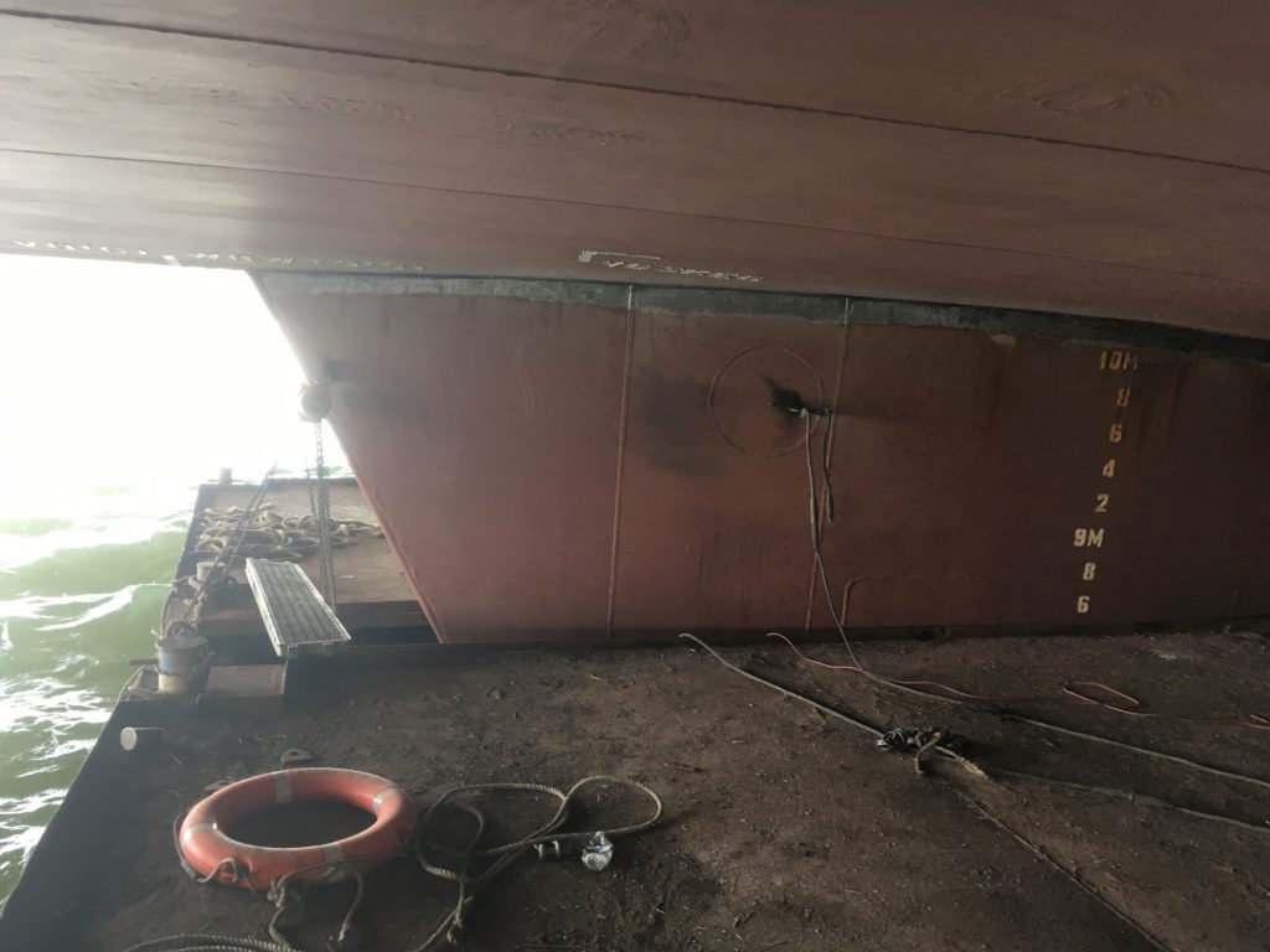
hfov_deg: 61.7
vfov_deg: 48.2
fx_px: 1064
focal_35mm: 29
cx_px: 635
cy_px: 476
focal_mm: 4.15
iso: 32
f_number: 2.2
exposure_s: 1/30
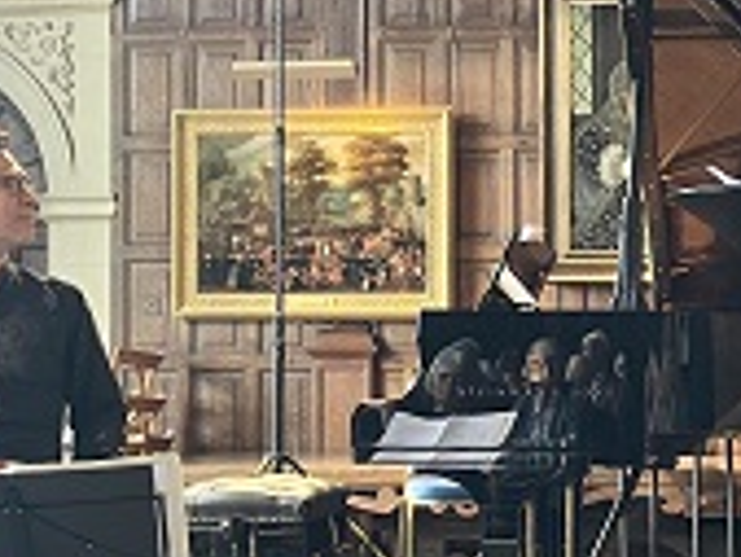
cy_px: 300
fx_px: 1649
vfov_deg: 19.2
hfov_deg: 25.0
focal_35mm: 77
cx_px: 574
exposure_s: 1/50
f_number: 1.6
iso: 250
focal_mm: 5.1
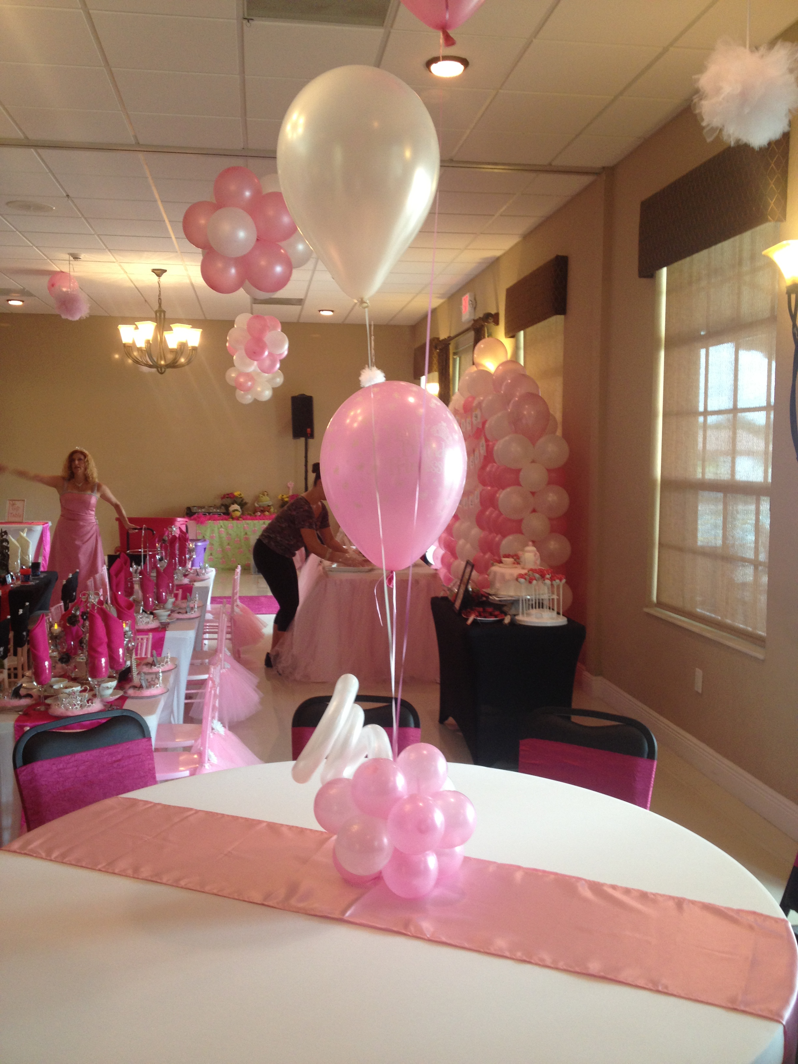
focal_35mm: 35
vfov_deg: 52.6
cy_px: 532
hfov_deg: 40.7
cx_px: 399
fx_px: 1076
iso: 80
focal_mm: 4.28
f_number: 2.4
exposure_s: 1/20
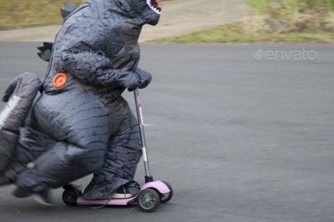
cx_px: 177
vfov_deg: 9.1
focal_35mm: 150
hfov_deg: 13.7
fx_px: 1391
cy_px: 88
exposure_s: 1/60
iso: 640
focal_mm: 80
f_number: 4
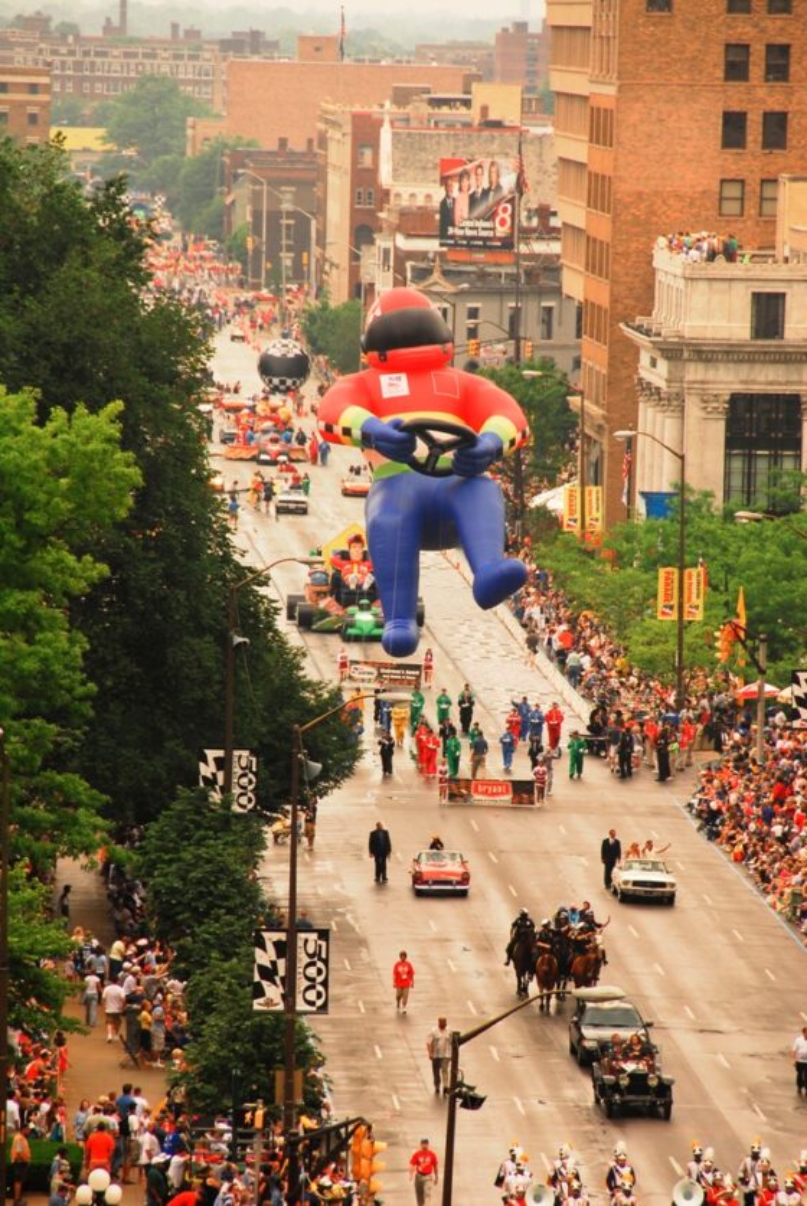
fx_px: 10062
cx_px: 404
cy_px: 603
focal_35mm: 300
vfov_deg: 6.9
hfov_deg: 4.6
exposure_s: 1/320
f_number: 7.1
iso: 200
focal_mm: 200
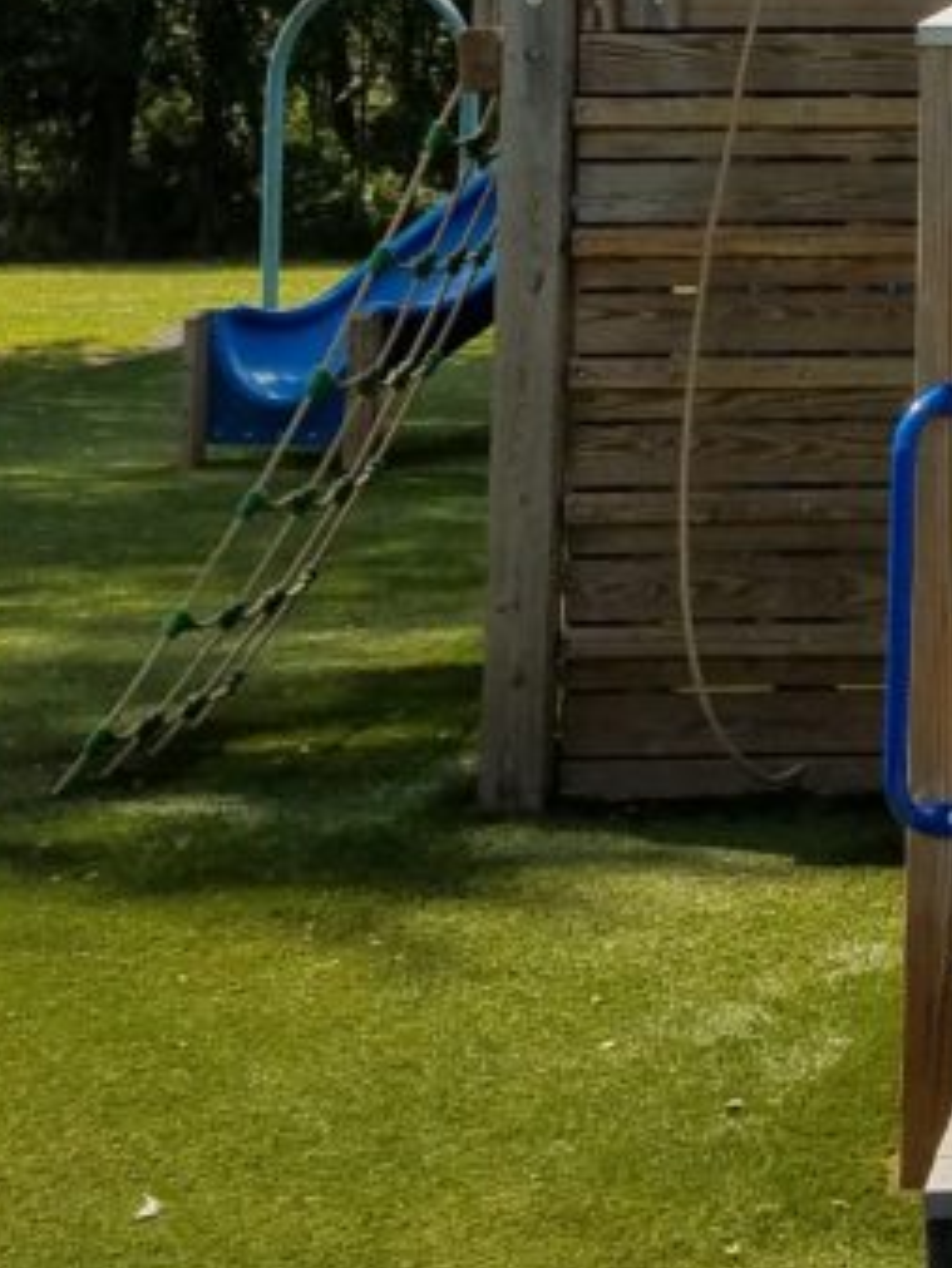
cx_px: 1392
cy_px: 11
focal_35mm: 79
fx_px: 2895
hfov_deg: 17.0
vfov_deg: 23.7
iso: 40
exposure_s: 1/1908
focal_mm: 4.2
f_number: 1.7
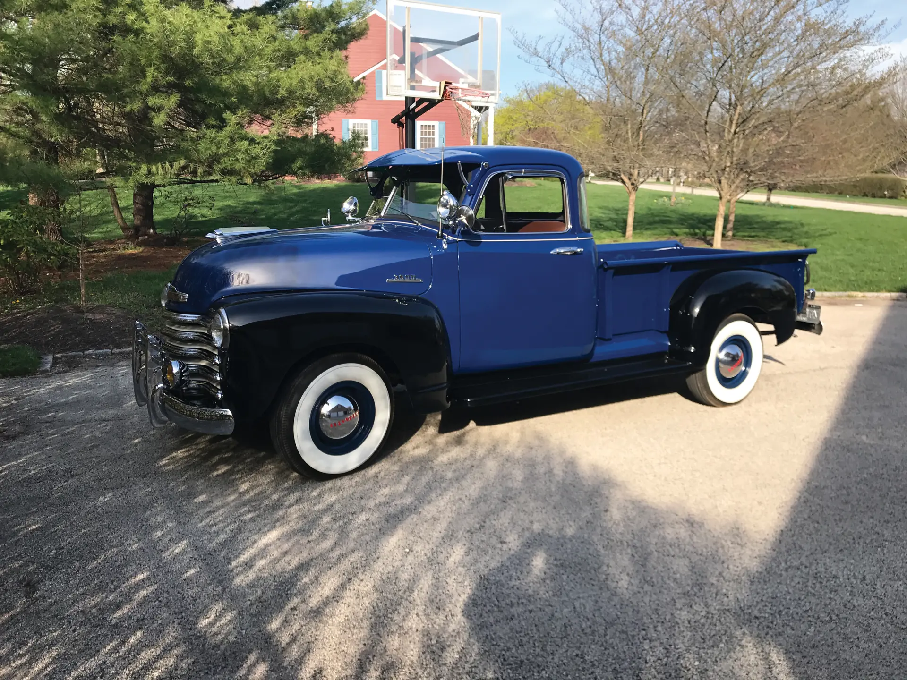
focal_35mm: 28
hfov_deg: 63.4
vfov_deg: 49.7
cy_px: 340
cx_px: 454
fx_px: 734
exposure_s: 1/1030
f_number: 1.8
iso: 20
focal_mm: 3.99
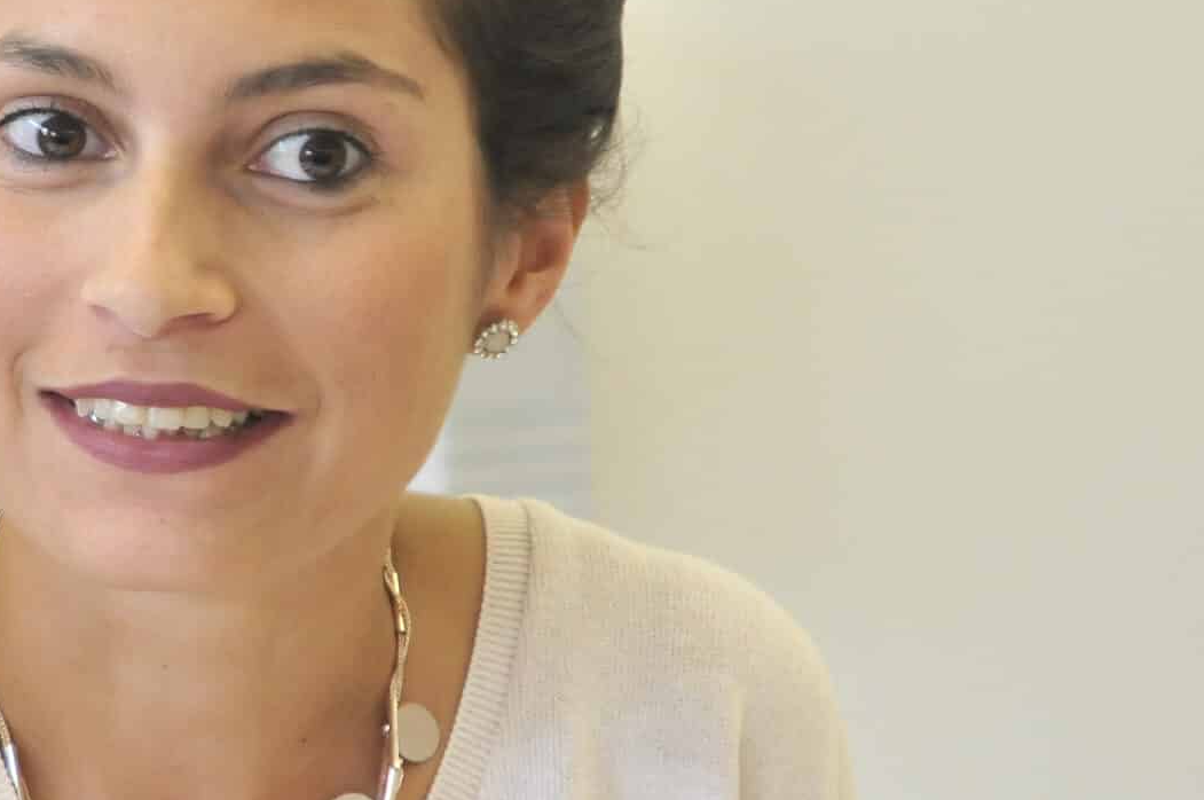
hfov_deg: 2.8
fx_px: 24417
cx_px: 133
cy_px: 429
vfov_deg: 1.9
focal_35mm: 731
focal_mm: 200
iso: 800
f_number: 3.2
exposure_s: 1/100
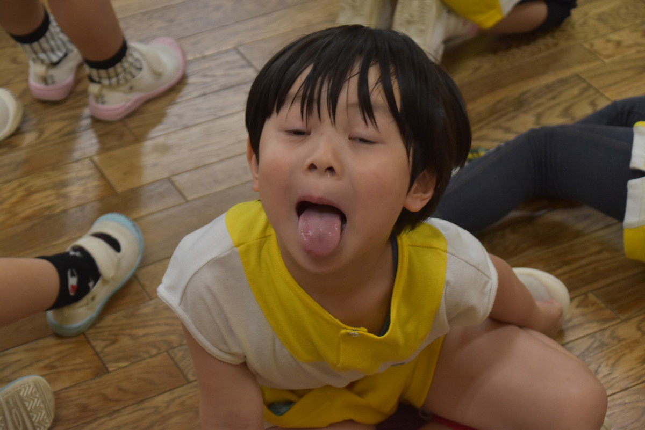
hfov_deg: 21.9
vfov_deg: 14.7
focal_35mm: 93
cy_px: 215
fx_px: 1667
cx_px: 322
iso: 1250
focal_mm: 62
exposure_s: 1/125
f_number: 5
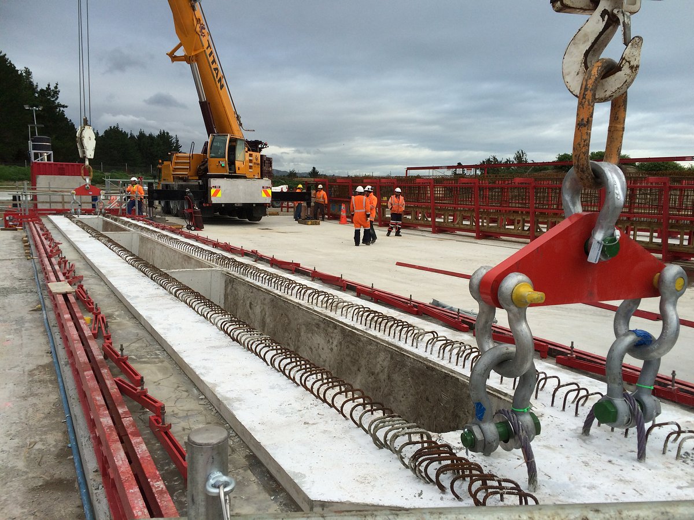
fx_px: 581
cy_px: 260
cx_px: 347
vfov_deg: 48.2
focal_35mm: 29
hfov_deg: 61.7
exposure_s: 1/507
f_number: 2.2
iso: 32
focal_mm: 4.15
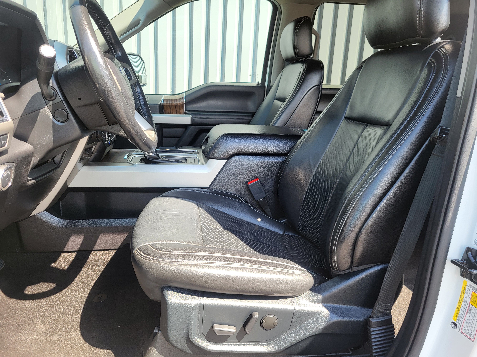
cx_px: 238
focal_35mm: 26
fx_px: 358
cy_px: 178
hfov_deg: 67.3
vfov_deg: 53.1
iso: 40
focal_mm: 5.4
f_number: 1.8
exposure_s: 1/218
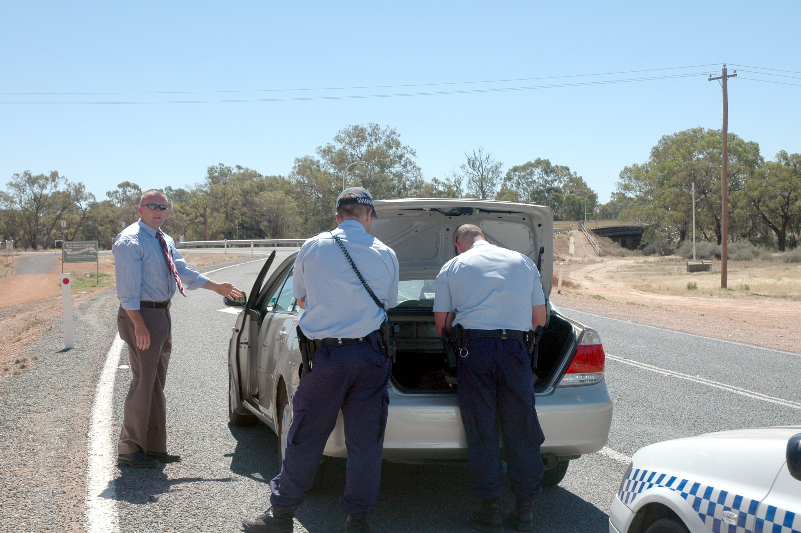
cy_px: 266
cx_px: 400
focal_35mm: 57
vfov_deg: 23.7
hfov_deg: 35.1
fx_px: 1267
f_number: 10
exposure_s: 1/400
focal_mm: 38
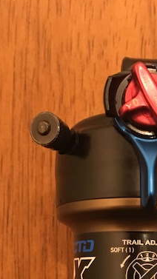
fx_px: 496
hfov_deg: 17.7
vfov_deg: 29.0
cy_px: 291
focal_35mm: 67
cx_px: 146
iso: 500
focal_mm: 4.15
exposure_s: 1/15
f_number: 2.2
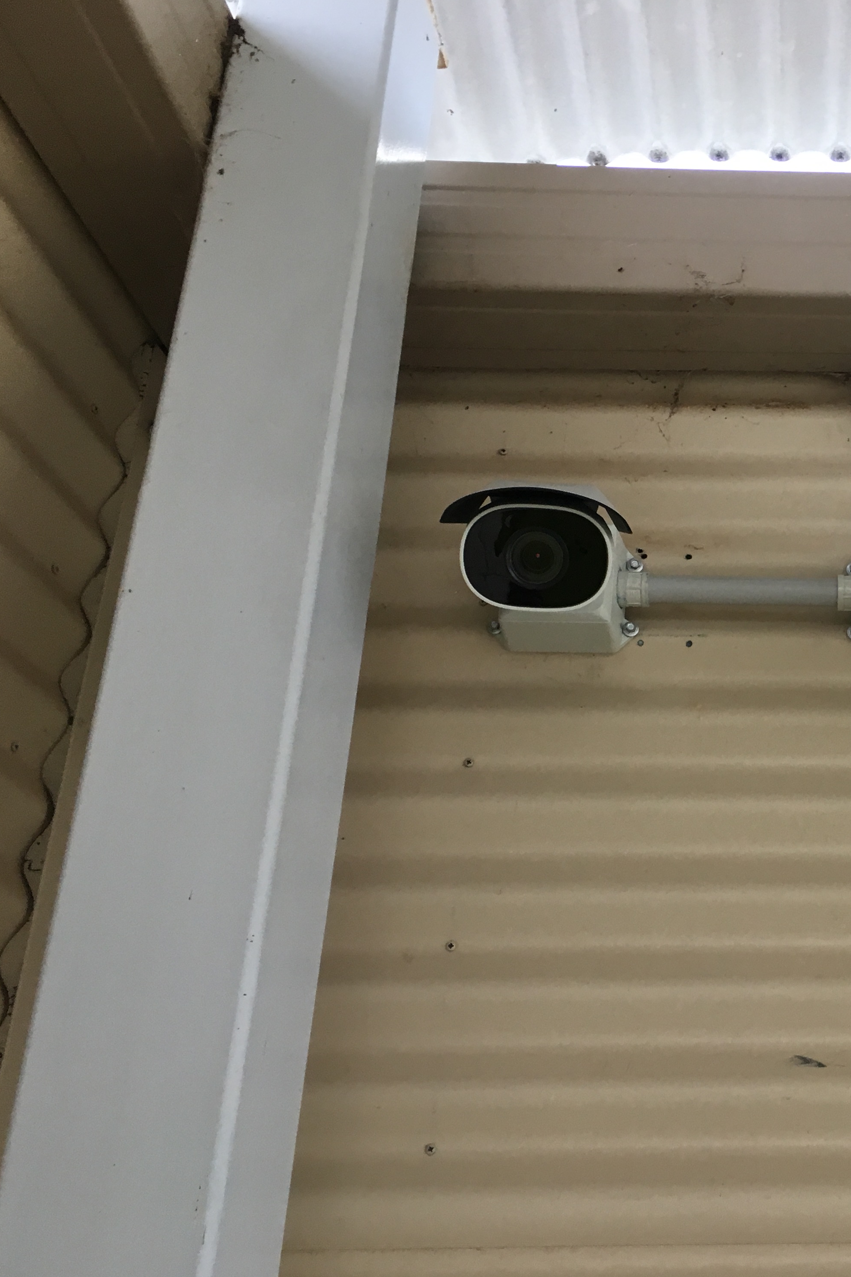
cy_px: 631
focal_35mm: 41
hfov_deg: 30.5
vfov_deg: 47.4
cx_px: 836
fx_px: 1454
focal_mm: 4.15
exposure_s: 1/33
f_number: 2.2
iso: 50
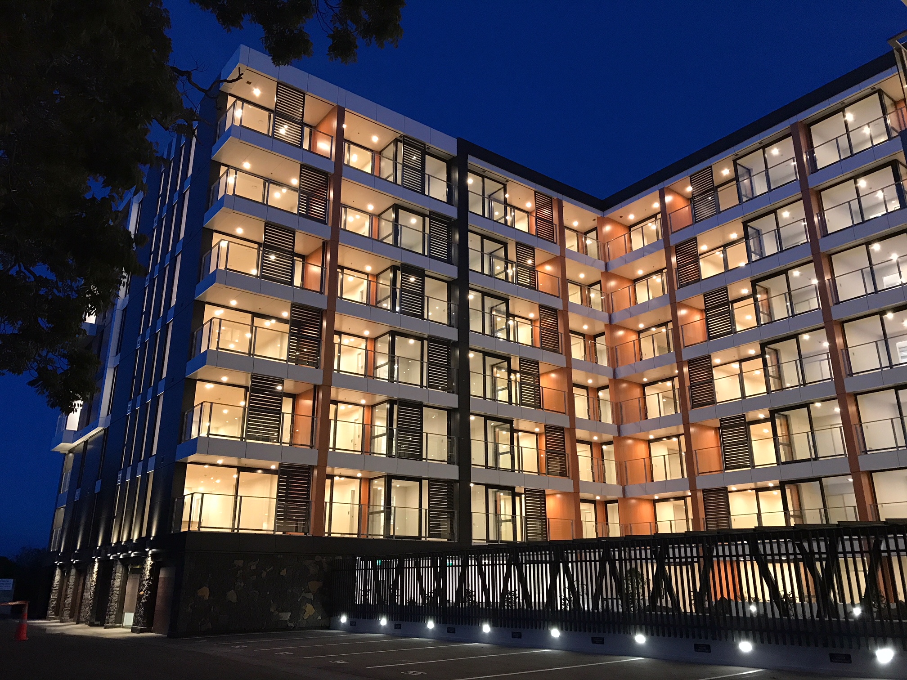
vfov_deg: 49.7
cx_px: 454
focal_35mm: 28
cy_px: 340
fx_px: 734
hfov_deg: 63.4
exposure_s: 1/17
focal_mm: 3.99
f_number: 1.8
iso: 100
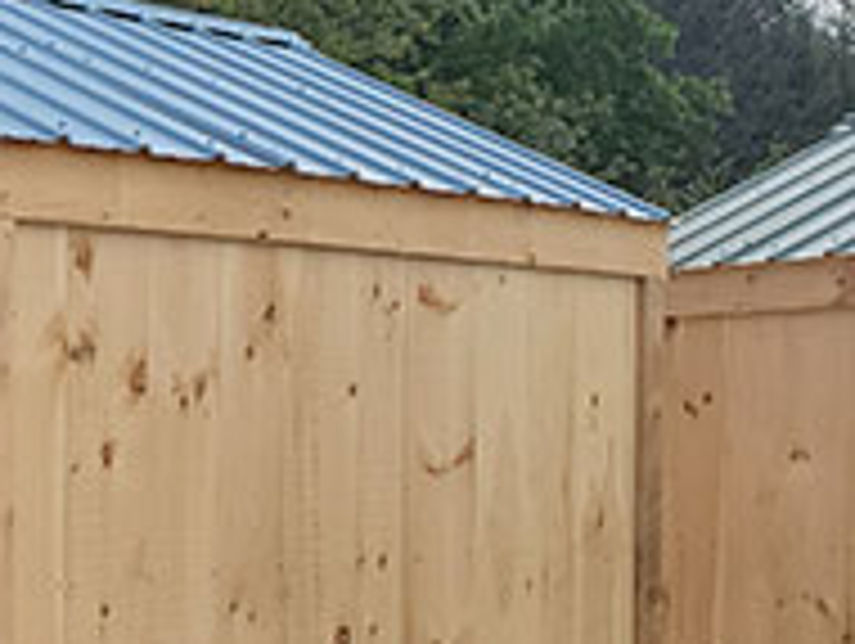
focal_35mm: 82
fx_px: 2028
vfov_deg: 18.0
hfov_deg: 22.0
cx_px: -166
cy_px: 459
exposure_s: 1/1272
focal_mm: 4.3
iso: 50
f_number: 2.4
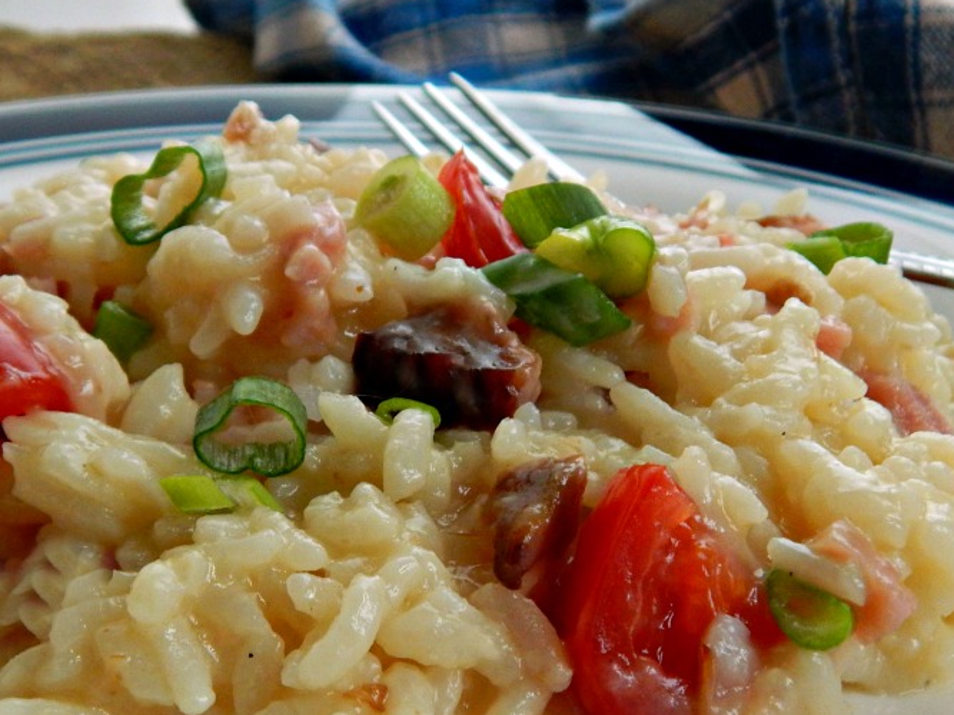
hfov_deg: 30.6
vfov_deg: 23.1
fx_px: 1736
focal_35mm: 63
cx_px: 355
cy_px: 508
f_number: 3.3
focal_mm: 6.1
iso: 250
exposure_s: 1/30
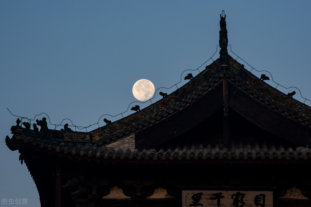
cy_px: 104
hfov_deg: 6.9
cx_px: 156
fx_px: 2591
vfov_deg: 4.6
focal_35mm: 300
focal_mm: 300
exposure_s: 1/4
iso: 100
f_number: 29
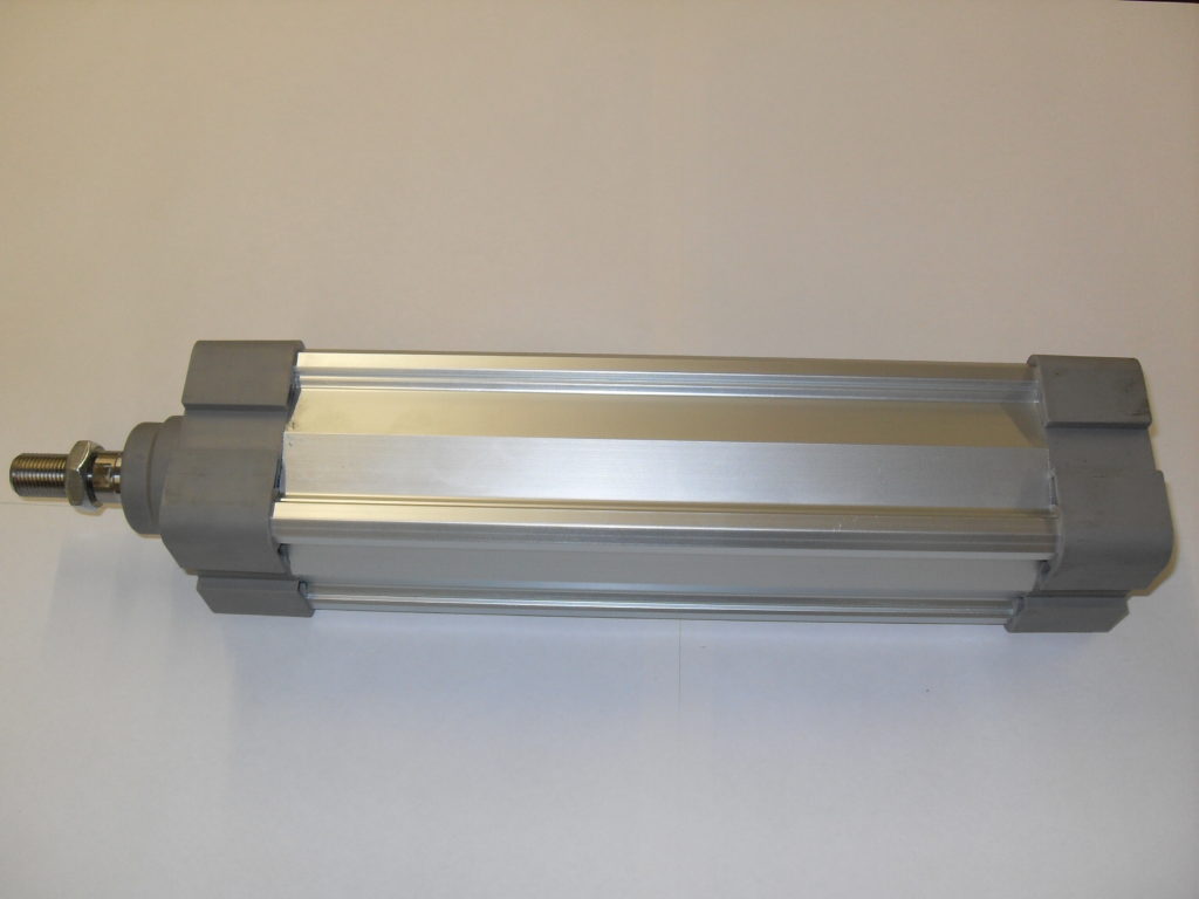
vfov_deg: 38.7
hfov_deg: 50.1
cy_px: 450
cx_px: 600
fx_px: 1282
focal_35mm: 37
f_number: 2.8
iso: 100
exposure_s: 1/45
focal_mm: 6.3
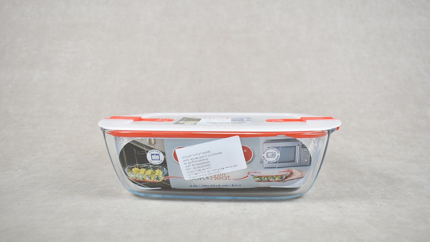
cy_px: 119
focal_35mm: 29
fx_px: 331
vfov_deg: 40.2
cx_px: 219
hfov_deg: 66.1
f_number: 4.5
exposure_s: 1/80
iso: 800
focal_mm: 18
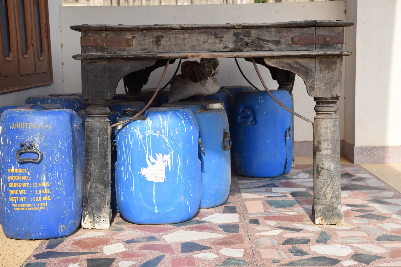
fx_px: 668
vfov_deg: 22.6
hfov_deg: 33.4
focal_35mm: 60
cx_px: 200
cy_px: 134
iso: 200
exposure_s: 1/320
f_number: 9
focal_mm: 40
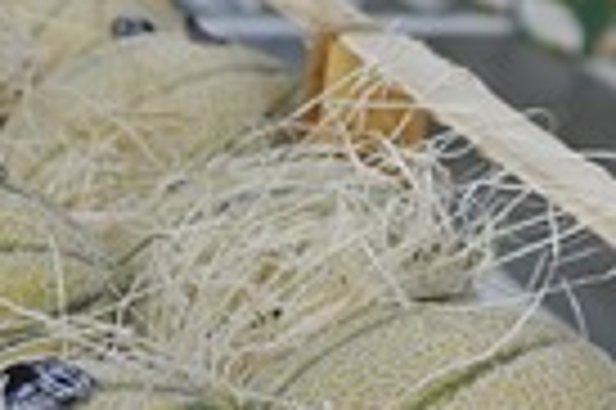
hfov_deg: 19.2
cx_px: -288
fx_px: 1607
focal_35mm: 94
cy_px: 23
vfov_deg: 14.3
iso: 400
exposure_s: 1/200
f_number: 4.5
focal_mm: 28
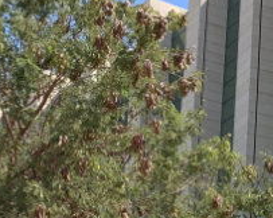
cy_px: 240
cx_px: 429
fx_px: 1009
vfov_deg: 12.1
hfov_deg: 14.2
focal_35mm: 125
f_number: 1.8
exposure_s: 1/1634
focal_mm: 4
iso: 25
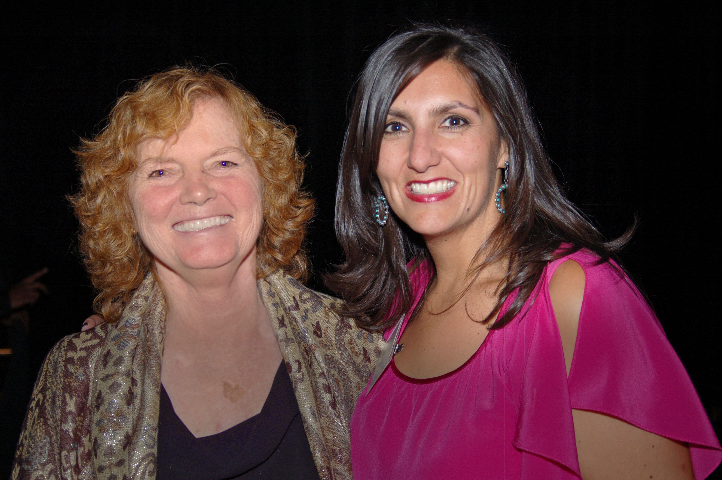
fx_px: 1142
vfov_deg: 23.7
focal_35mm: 57
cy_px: 240
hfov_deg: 35.1
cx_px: 361
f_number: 4
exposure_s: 1/60
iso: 200
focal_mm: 38
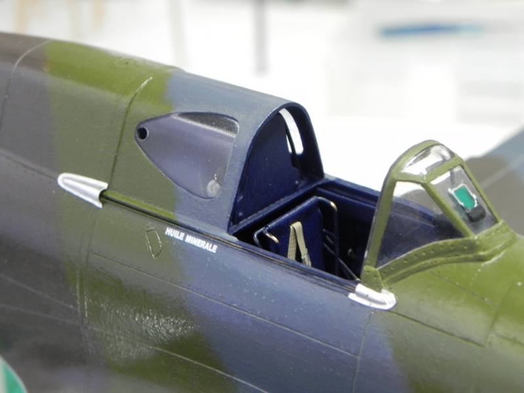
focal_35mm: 105
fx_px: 1589
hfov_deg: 18.7
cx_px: 262
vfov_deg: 14.1
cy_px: 196
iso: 400
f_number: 4
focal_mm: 18.8
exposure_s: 1/18.2
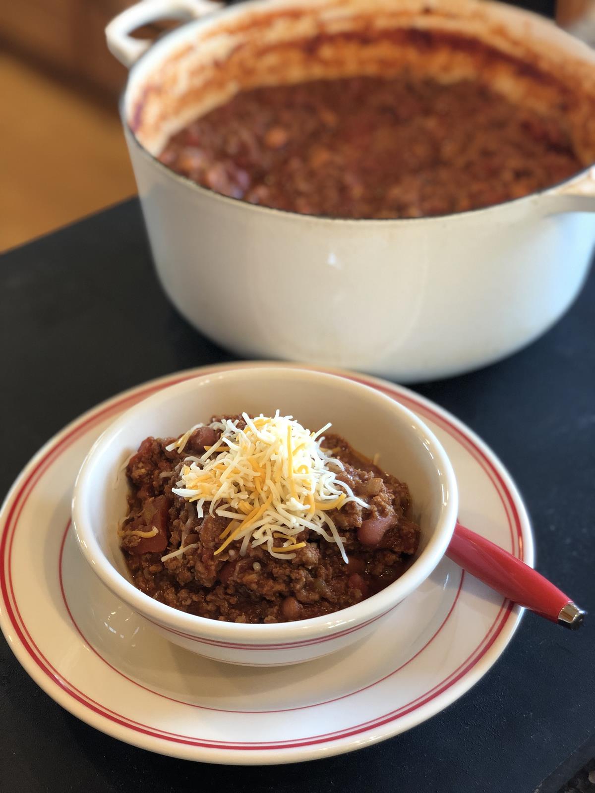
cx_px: 298
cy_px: 396
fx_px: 1192
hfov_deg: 28.0
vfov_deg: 36.8
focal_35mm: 52
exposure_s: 1/40
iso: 100
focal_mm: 6
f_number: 2.4
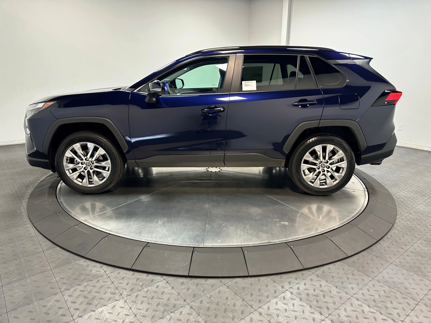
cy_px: 162
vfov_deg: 56.8
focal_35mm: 24
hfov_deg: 71.6
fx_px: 299
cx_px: 216
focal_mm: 6.86
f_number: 1.78
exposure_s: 1/60
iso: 500
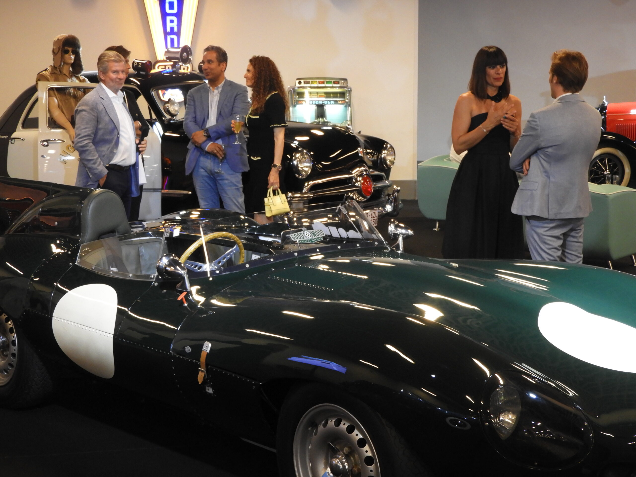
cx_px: 318
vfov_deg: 24.4
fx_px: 1102
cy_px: 238
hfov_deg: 32.2
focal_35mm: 60
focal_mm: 10.7
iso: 400
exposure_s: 1/20
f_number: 4.2
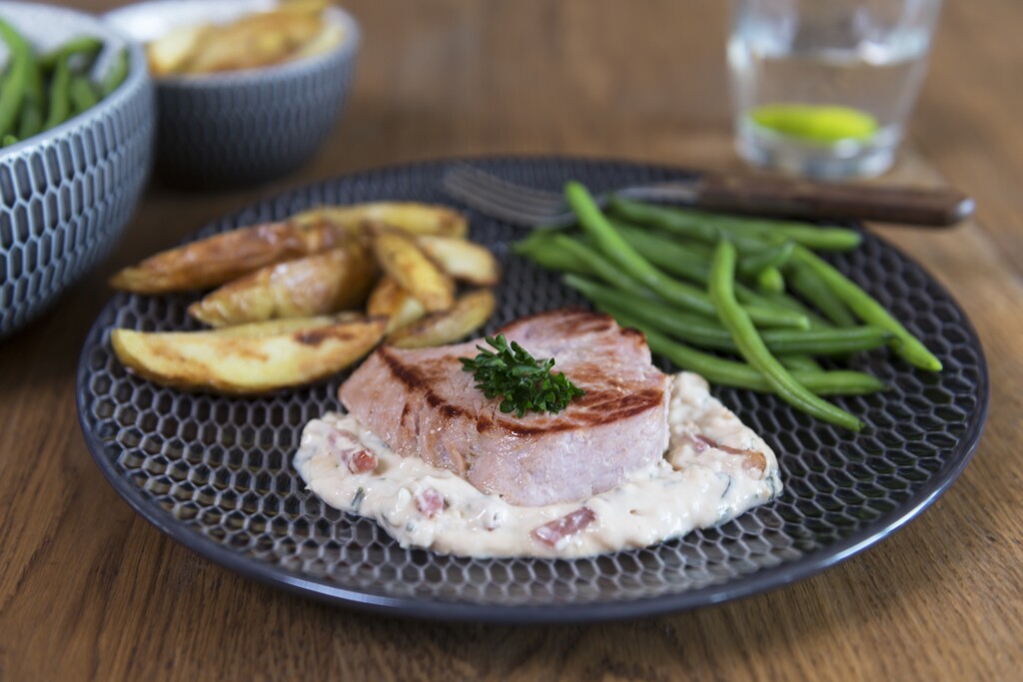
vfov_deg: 29.9
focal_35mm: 45
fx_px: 1279
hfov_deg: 43.6
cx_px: 512
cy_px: 341
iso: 100
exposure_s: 1/1.67
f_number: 3.5
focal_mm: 45
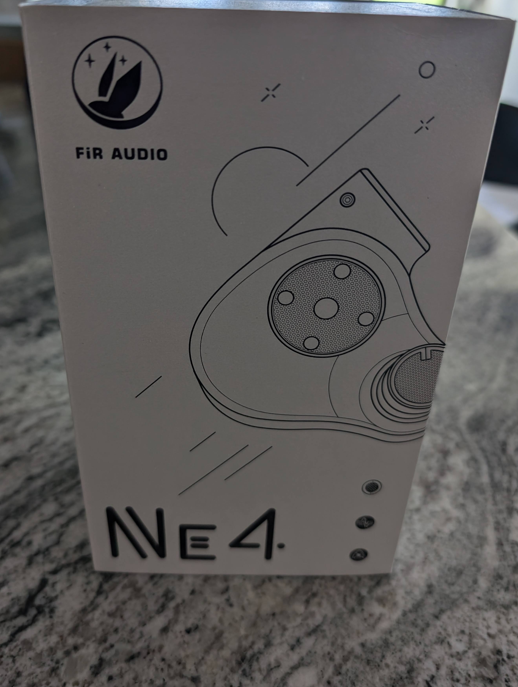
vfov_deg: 63.3
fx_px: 557
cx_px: 236
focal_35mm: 28
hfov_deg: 49.8
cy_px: 320
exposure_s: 1/122
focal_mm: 6.9
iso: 80
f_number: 1.68
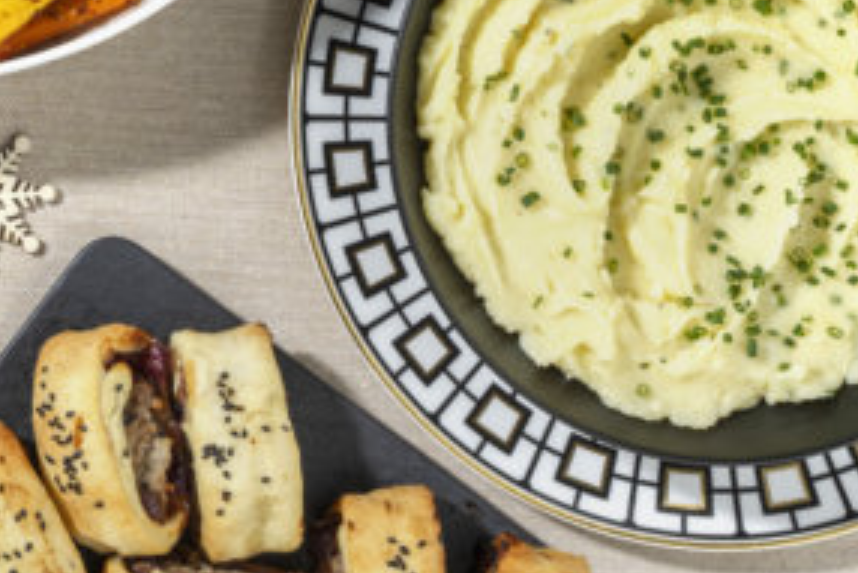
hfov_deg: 10.8
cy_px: -104
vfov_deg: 7.6
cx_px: -675
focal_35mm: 179
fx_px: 4268
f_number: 13
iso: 100
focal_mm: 50
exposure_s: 1/160
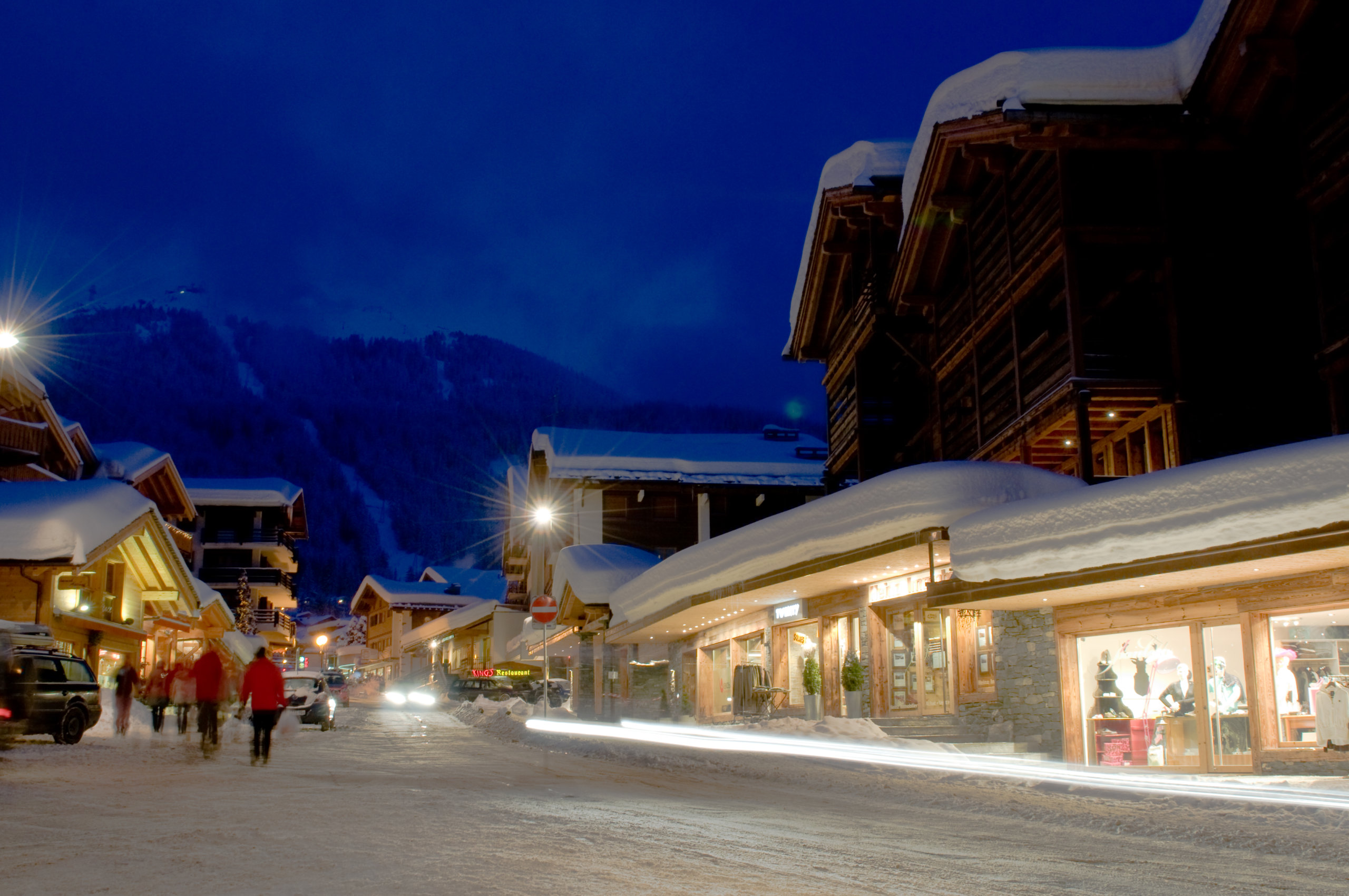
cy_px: 448
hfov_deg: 53.2
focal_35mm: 36
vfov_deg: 36.8
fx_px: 1347
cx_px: 674
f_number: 10
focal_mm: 24
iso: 200
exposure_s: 2.5
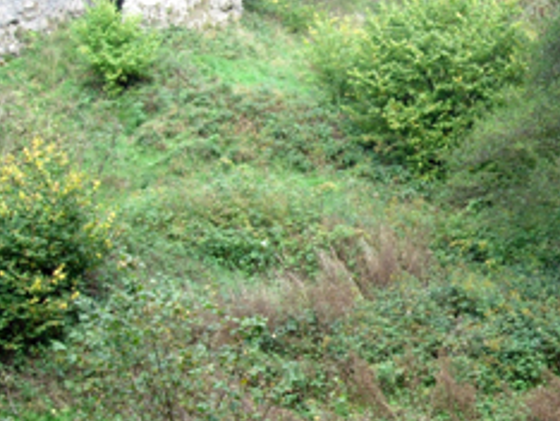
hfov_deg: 22.4
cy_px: 244
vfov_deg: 17.6
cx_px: 561
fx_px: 1360
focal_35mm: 84
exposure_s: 1/121
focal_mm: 7.8
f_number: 2.8
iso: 64
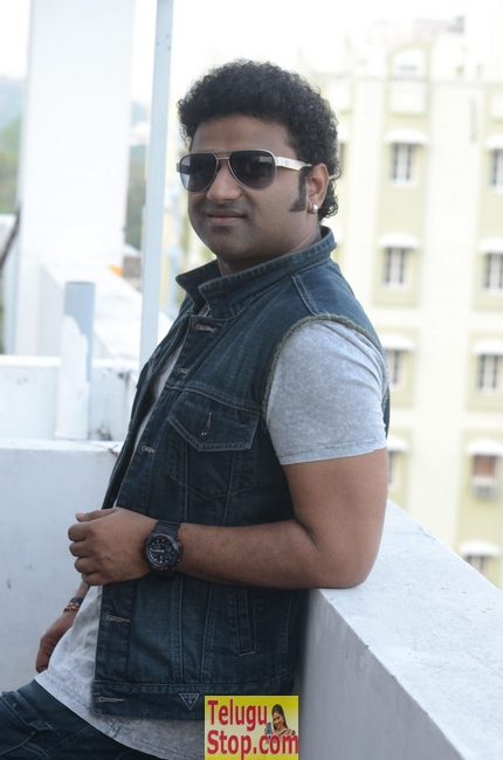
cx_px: 252
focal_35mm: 105
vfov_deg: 19.5
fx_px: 2212
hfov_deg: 13.0
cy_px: 380
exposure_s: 1/125
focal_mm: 70
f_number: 7.1
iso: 400
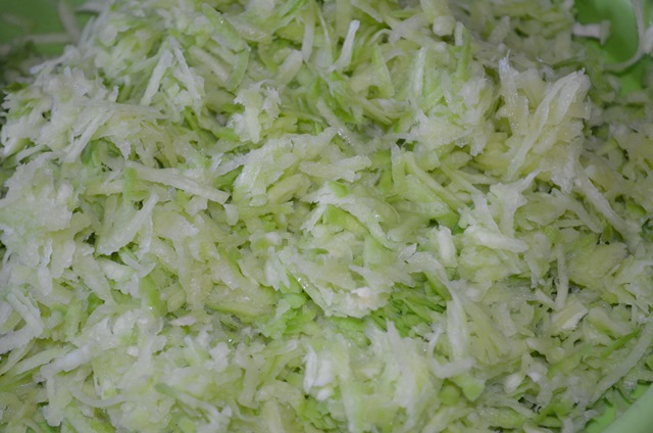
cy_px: 216
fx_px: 1493
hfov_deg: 24.7
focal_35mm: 82
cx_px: 326
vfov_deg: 16.5
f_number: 5.6
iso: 1100
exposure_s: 1/60
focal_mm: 55
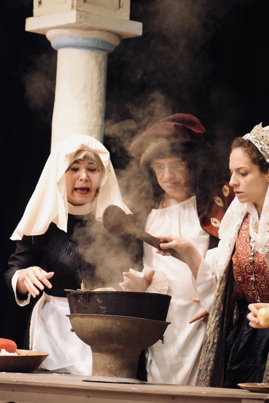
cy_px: 202
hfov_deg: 8.3
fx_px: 1849
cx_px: 134
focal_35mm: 165
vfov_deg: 12.5
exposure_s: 1/200
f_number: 4.8
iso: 6400
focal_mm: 110
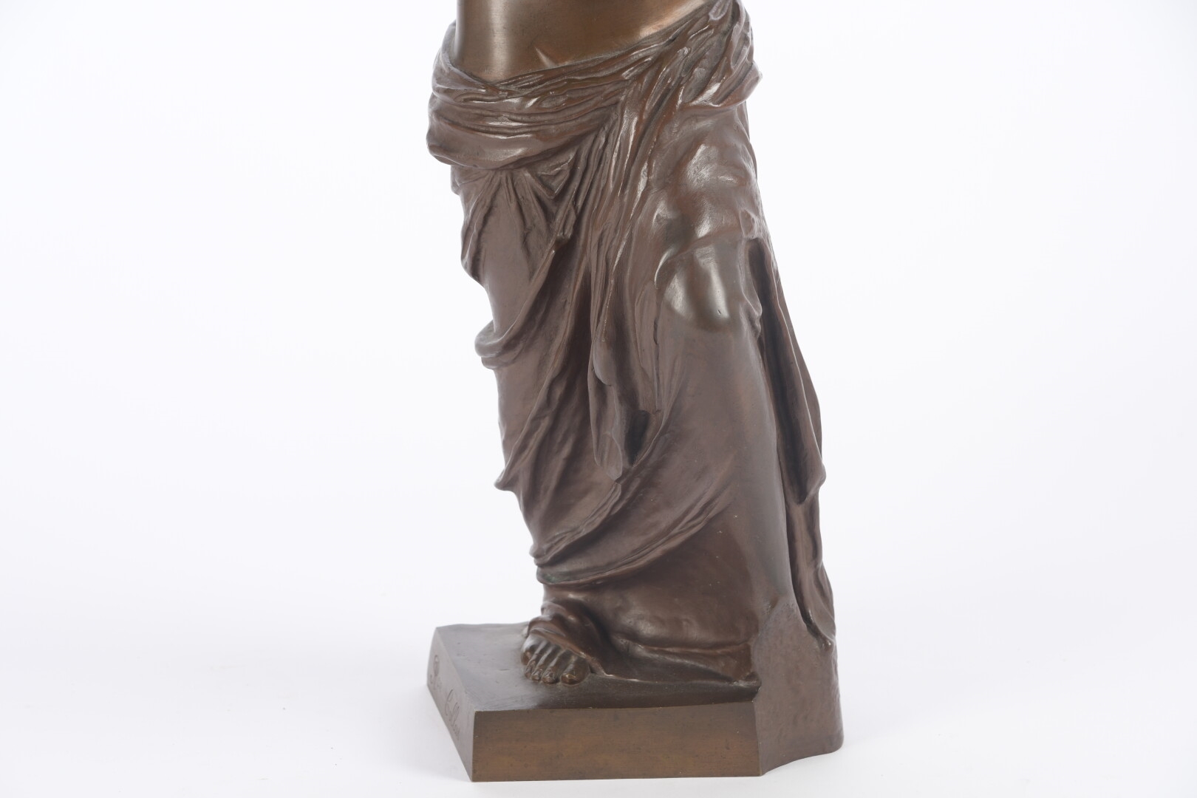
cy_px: 399
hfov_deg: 21.0
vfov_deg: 14.1
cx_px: 598
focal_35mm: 97
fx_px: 3225
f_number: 7.1
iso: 100
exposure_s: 1/200
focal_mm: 65
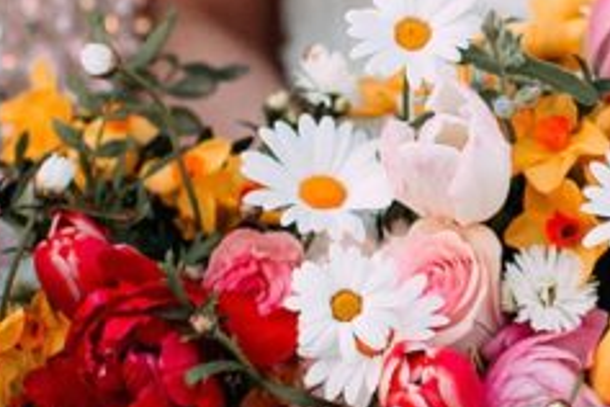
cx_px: 579
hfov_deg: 13.4
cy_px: 294
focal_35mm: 151
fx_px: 2558
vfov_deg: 9.1
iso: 3200
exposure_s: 1/800
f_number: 2.5
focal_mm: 35
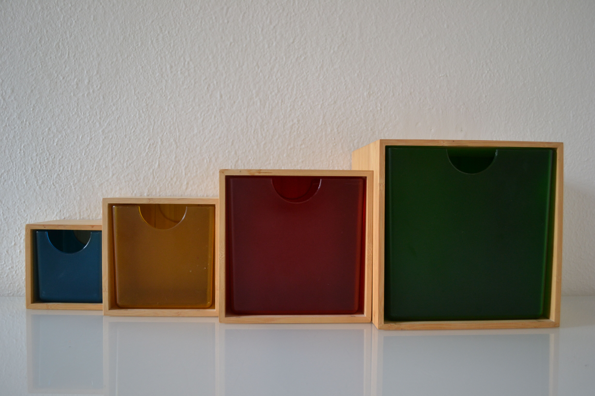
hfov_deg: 57.2
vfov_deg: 40.0
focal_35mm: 33
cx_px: 298
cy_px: 198
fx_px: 545
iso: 560
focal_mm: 22
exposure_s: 1/15
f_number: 4
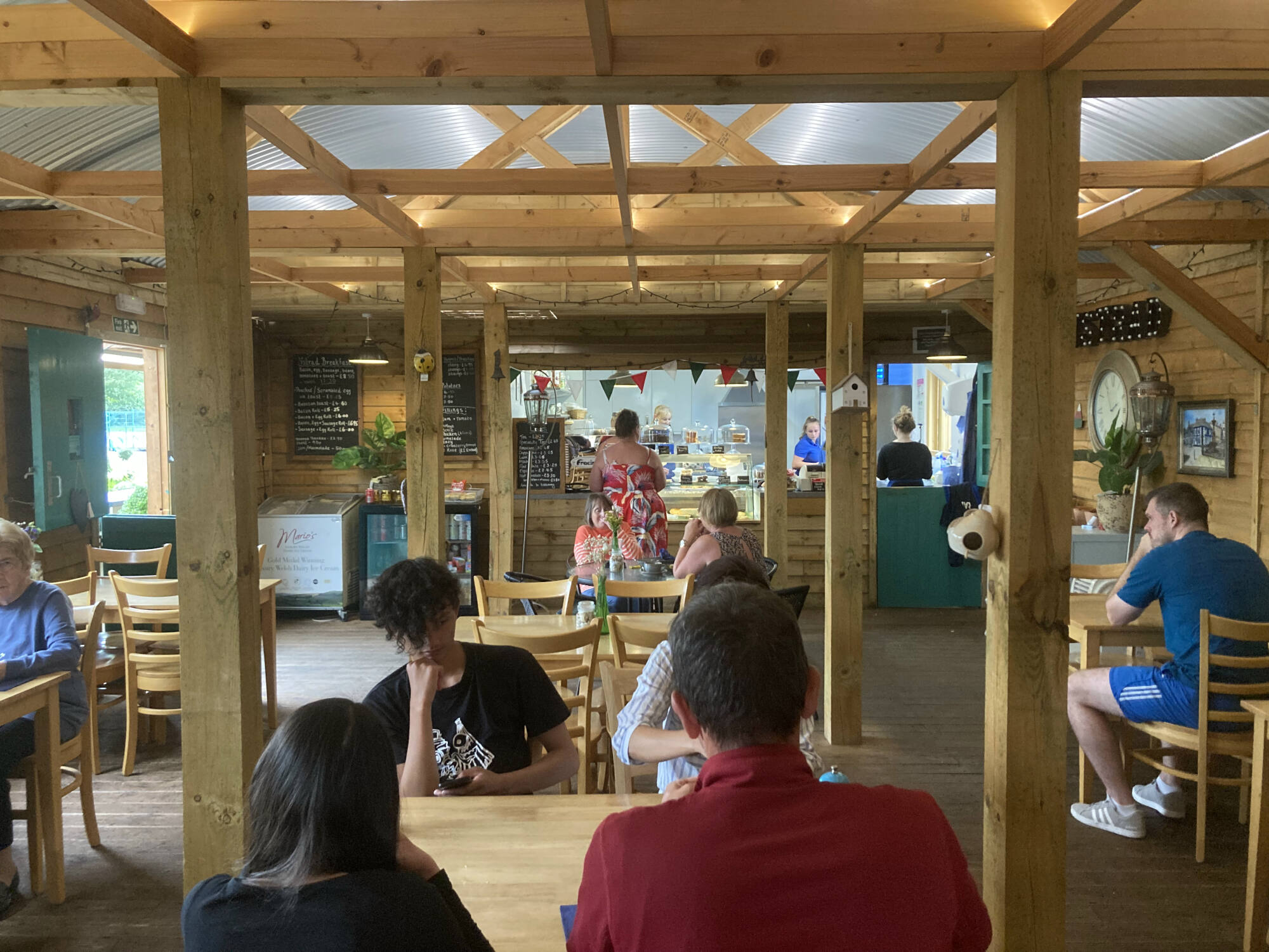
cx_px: 634
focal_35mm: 28
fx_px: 1026
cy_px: 476
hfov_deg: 63.4
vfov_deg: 49.7
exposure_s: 1/50
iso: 320
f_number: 1.8
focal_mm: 3.99
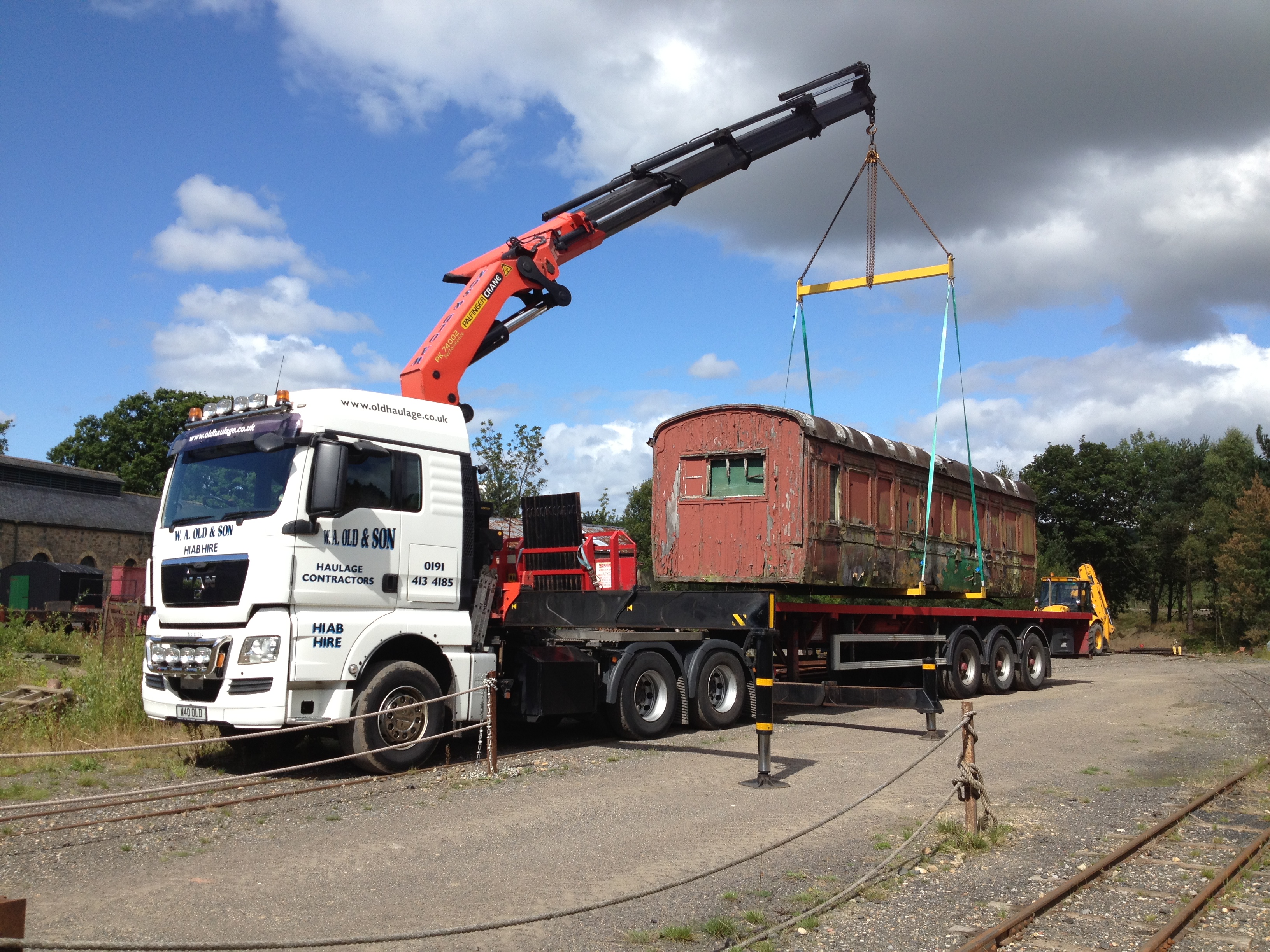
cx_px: 635
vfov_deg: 40.7
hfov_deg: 52.6
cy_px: 476
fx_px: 1284
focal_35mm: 35
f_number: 2.4
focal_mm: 4.28
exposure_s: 1/1623
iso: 50
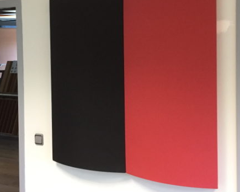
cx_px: 124
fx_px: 355
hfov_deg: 37.3
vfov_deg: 29.8
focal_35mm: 50
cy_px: 51
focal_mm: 4.15
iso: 200
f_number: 2.2
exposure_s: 1/33
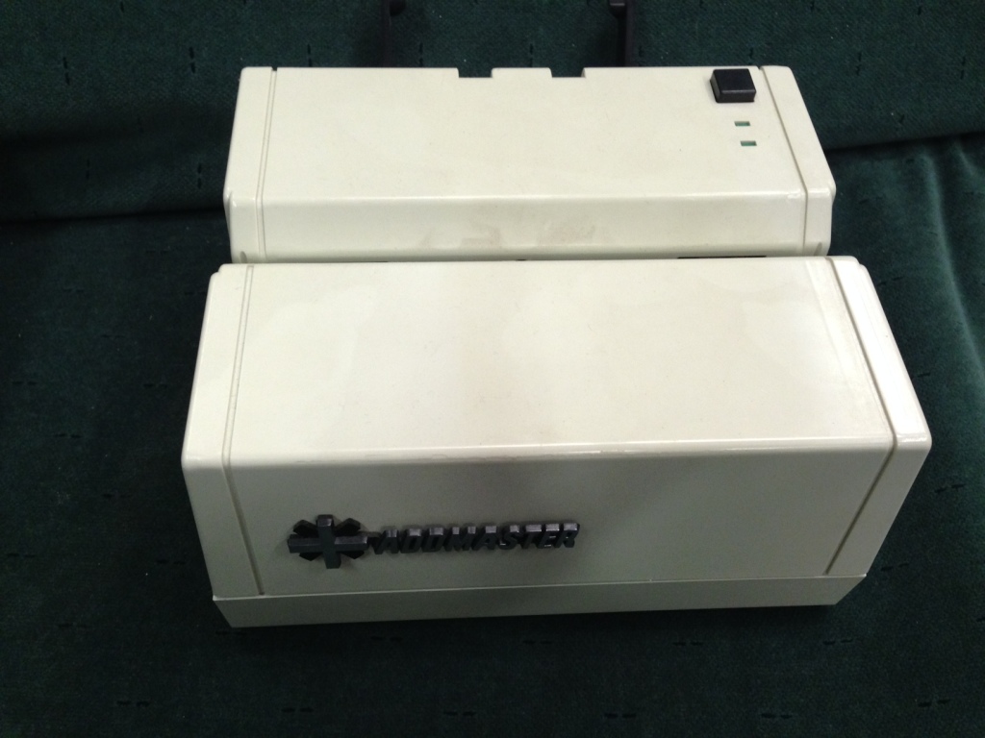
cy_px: 369
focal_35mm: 33
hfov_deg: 55.4
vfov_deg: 42.9
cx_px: 492
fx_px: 939
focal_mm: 4.12
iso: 160
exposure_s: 1/20
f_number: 2.4
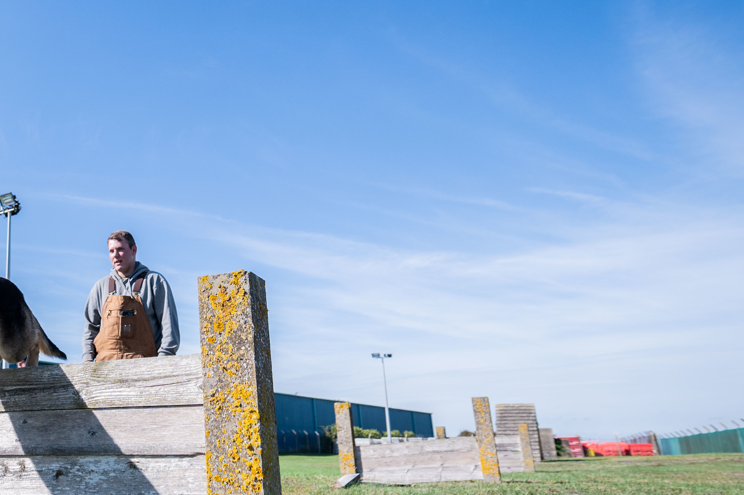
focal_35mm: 35
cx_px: 79
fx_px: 723
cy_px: 245
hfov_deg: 48.8
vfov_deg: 37.8
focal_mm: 16
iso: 400
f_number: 2.8
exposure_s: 1/8000
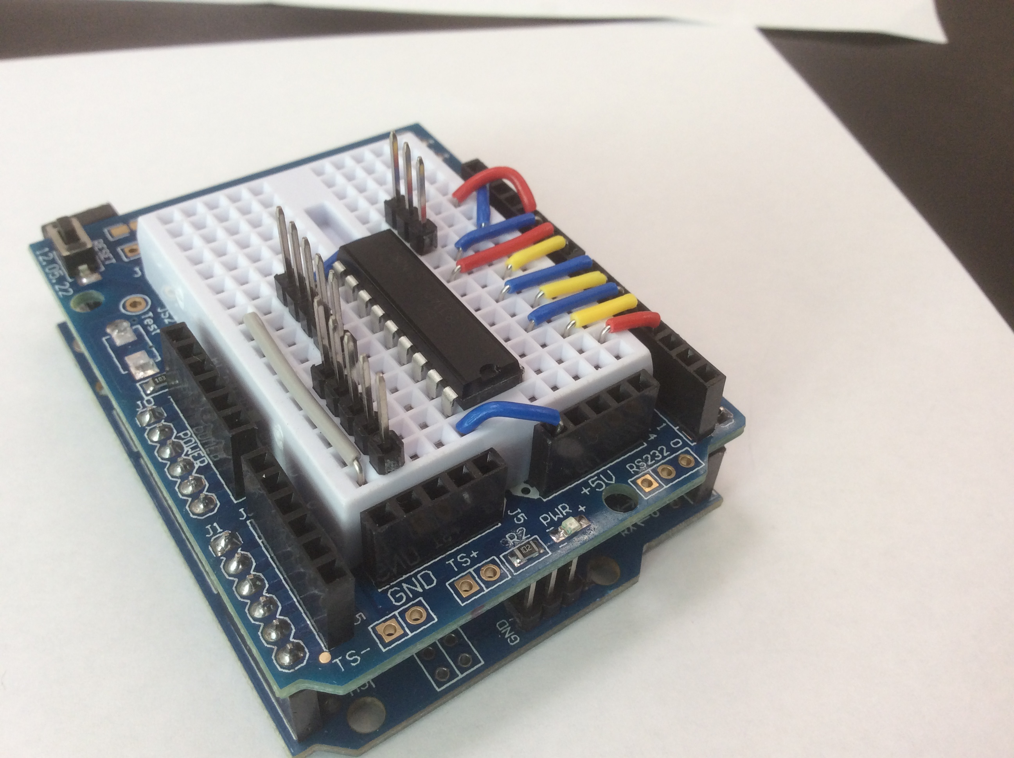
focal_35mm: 32
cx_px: 507
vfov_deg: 44.1
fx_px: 936
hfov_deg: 56.9
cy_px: 379
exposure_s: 1/40
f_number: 2.4
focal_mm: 3.3
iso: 40
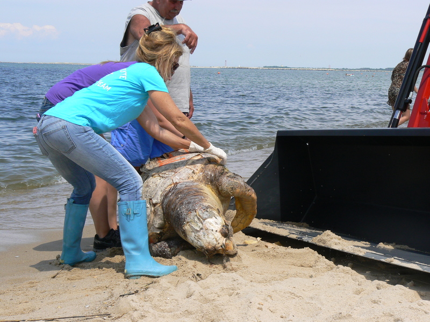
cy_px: 161
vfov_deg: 23.3
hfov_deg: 30.7
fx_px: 783
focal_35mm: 63
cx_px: 215
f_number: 6.3
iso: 80
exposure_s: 1/500
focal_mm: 10.5
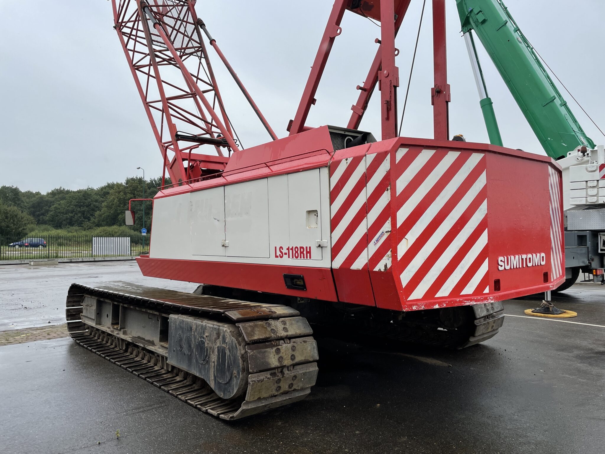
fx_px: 454
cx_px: 302
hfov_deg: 67.3
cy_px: 227
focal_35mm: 26
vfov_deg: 53.1
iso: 32
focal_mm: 4.2
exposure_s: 1/1887
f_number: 1.6
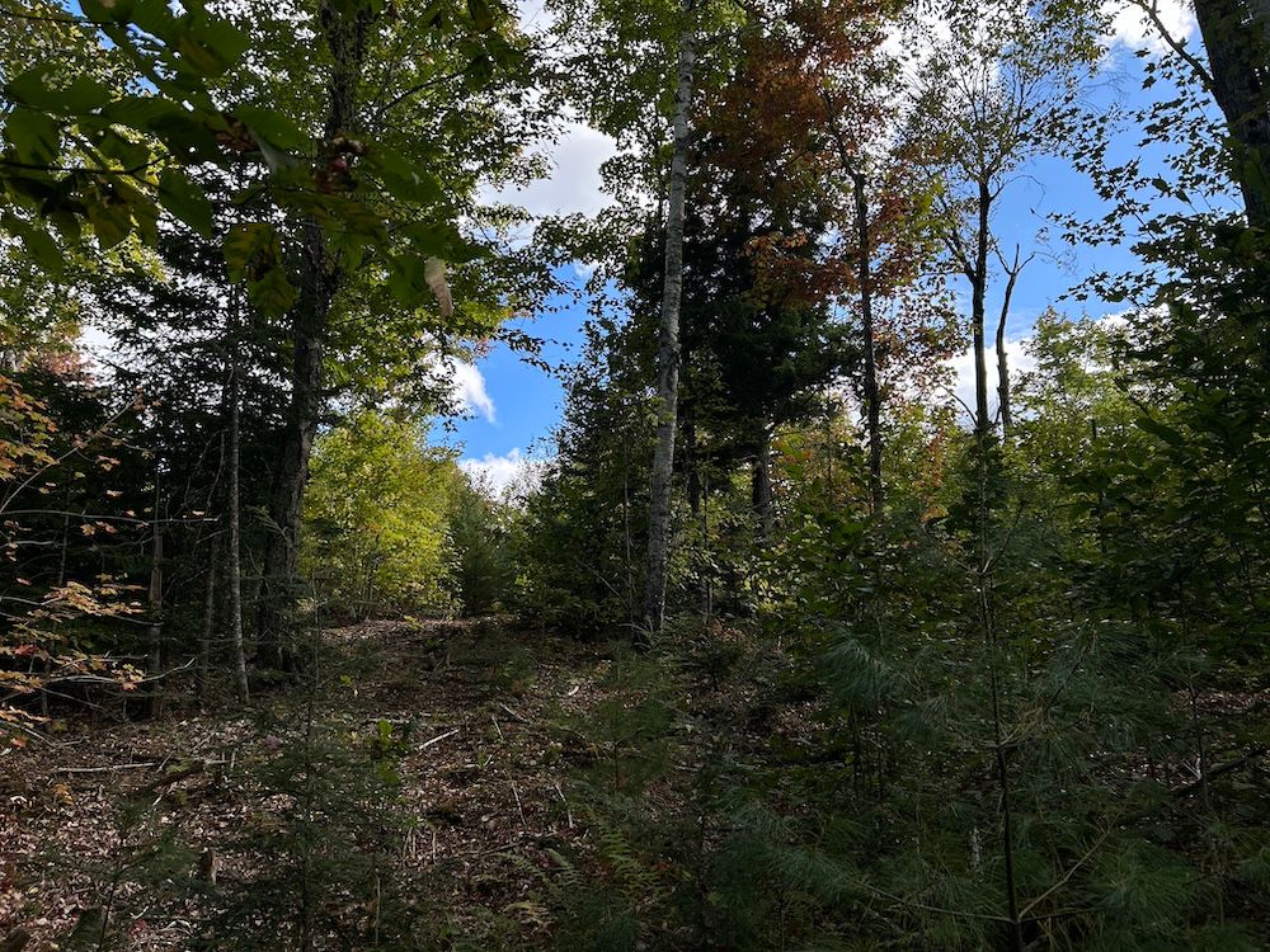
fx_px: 954
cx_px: 635
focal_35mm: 26
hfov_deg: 67.3
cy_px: 476
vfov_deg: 53.1
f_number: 1.5
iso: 50
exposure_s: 1/1449
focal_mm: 5.7
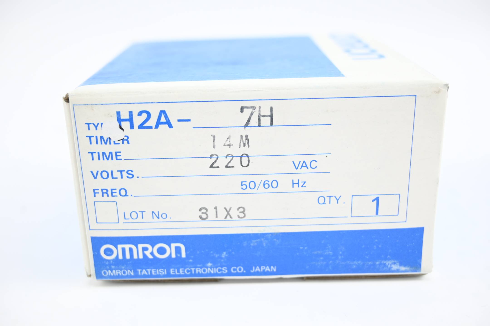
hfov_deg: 48.7
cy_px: 163
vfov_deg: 33.6
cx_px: 245
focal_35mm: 40
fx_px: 541
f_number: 4.5
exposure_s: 1/40
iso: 125
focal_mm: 26.5
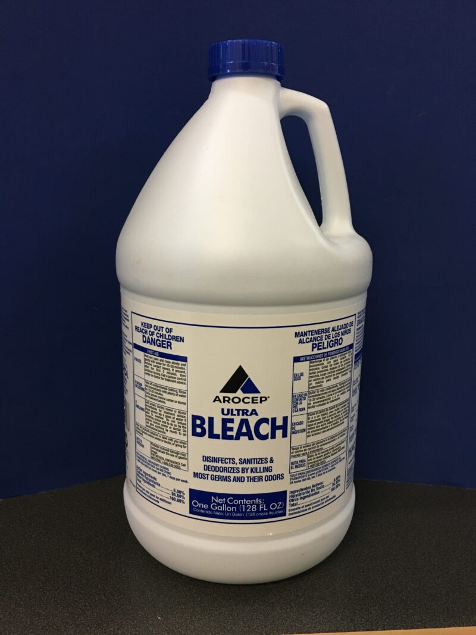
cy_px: 318
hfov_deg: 48.2
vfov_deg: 61.7
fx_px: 532
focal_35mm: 29
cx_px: 238
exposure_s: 1/30
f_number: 2.2
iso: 125
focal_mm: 4.15
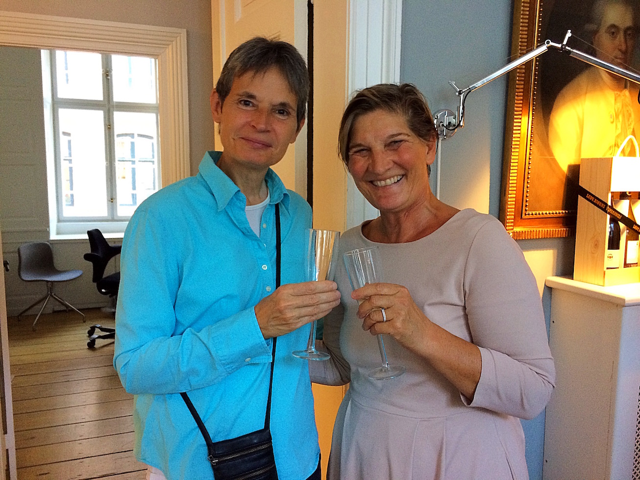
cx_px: 320
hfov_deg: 61.7
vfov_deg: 48.2
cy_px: 240
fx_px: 536
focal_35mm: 29
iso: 250
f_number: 2.2
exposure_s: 1/33
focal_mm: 4.15
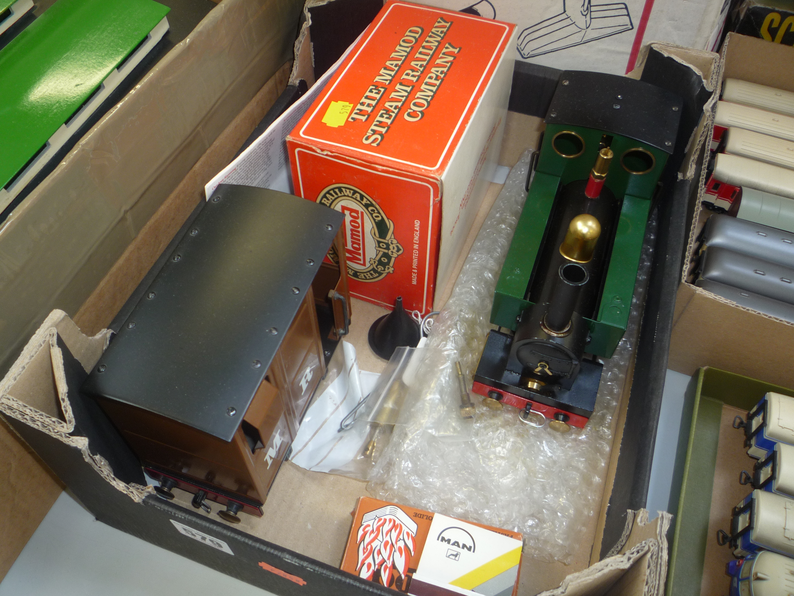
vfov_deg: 46.8
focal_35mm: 30
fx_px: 688
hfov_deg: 60.0
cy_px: 298
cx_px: 397
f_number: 3.3
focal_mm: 5.2
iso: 100
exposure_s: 1/30
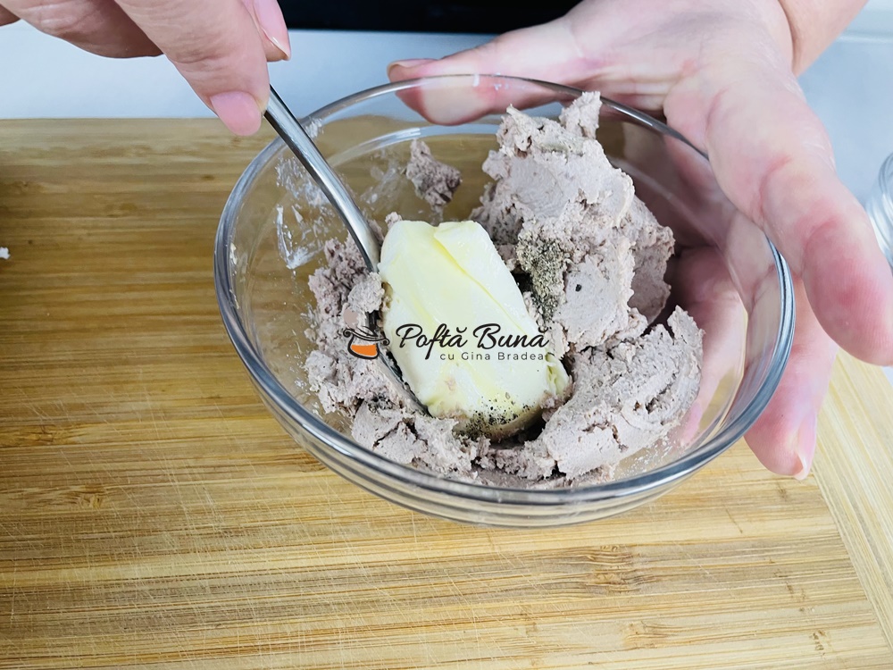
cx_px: 446
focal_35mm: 26
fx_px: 671
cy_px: 335
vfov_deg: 53.1
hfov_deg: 67.3
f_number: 1.6
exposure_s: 1/50
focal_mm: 4.2
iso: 80
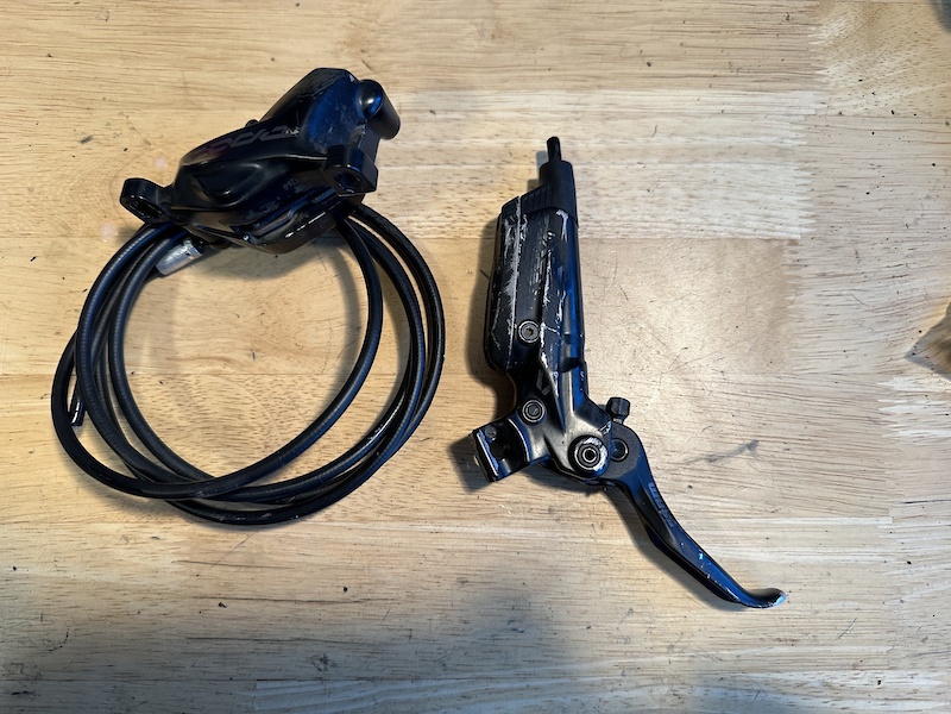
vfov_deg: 56.8
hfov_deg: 71.6
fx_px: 659
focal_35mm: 24
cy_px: 357
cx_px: 476
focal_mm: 6.86
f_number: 1.78
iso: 200
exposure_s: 1/60
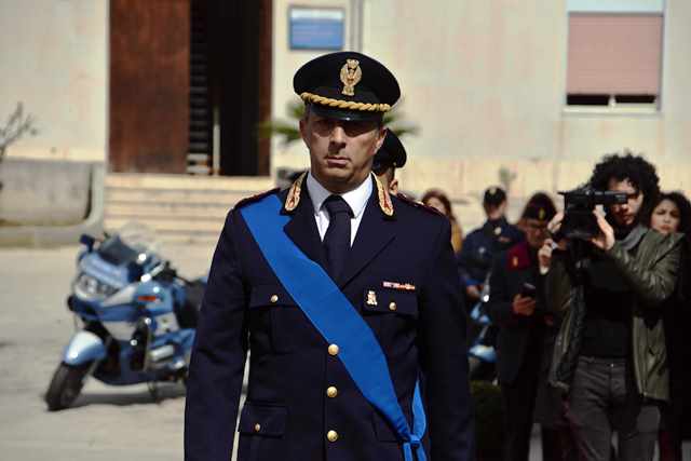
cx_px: 346
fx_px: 3552
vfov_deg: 7.4
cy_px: 230
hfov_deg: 11.1
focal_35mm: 185
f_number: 8
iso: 640
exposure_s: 1/3200
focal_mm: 185
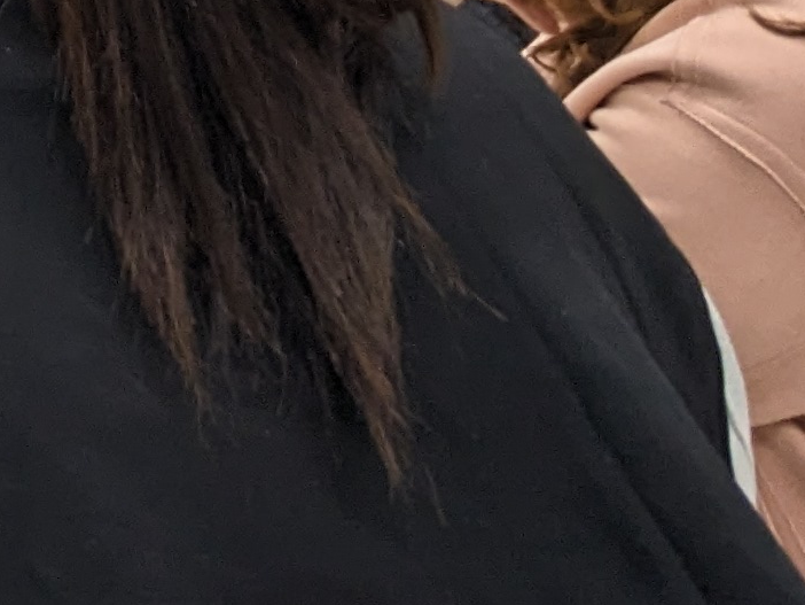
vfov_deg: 8.9
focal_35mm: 155
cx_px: -1108
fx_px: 3606
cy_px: -732
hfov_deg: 10.9
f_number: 1.73
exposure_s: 1/25
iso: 63
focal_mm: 4.38
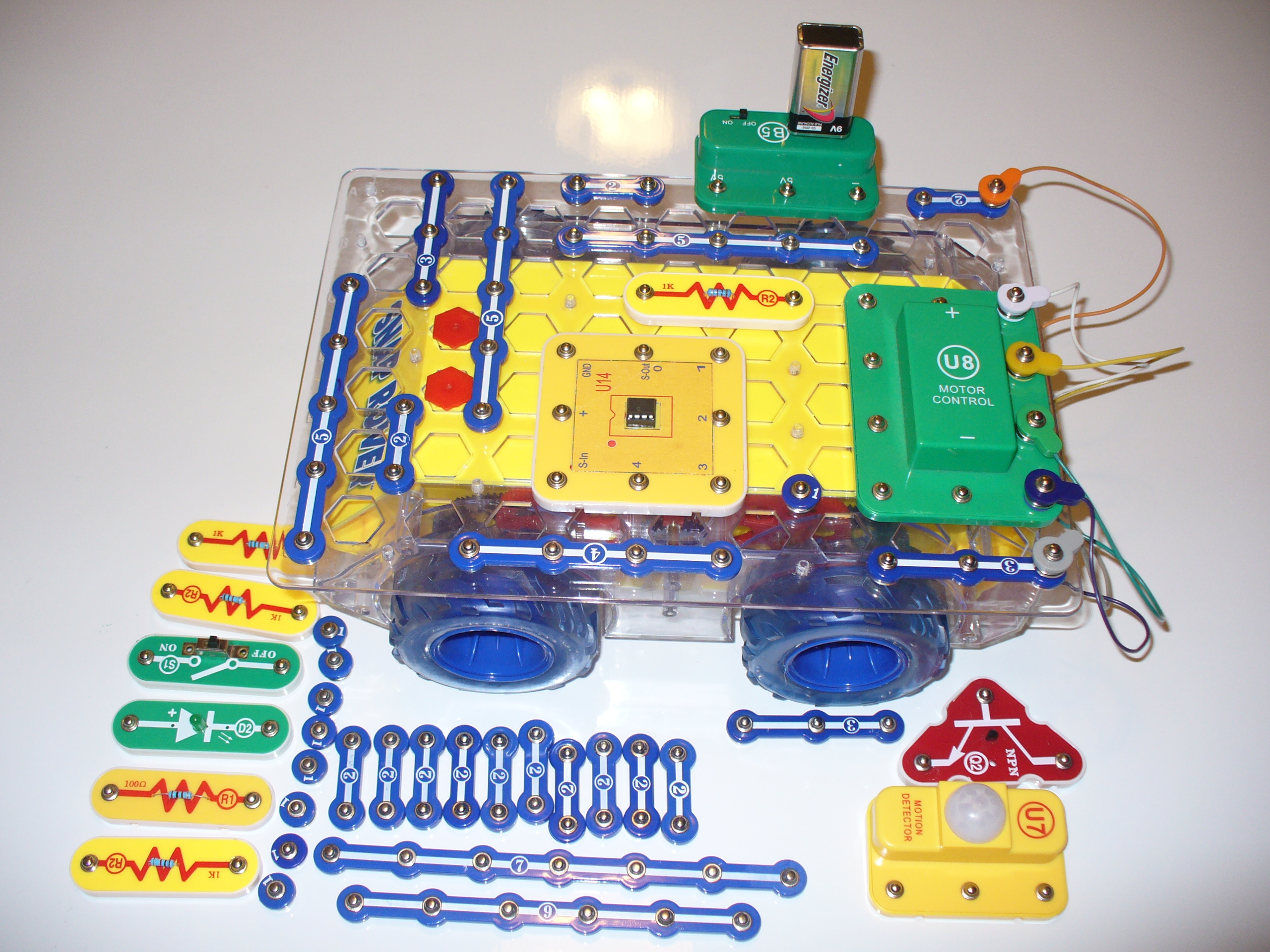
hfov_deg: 50.1
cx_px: 635
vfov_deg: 38.7
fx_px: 1357
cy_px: 476
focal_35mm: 37
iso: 100
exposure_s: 1/30
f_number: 2.8
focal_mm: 6.1
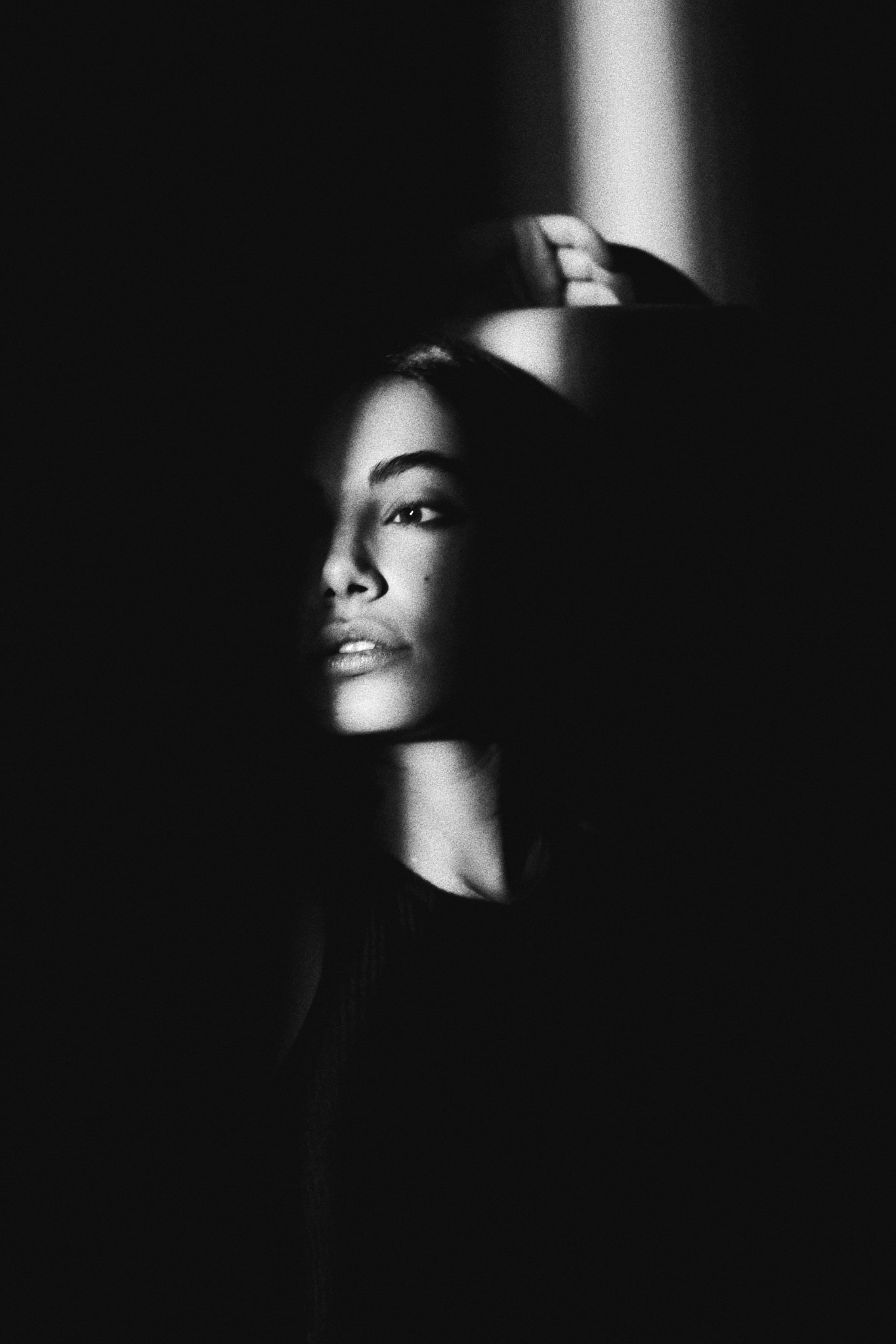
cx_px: 448
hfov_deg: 27.0
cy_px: 672
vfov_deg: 39.6
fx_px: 1867
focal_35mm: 50
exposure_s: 1/10
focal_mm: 33
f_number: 1.4
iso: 3200
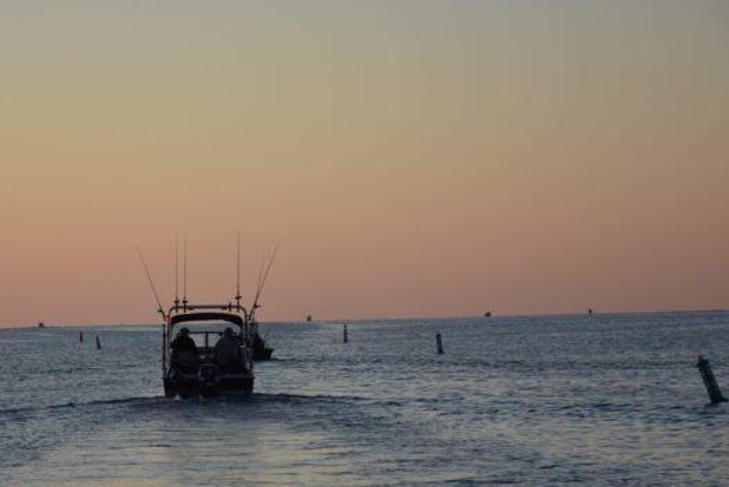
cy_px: 321
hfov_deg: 12.0
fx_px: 3460
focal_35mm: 171
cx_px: 221
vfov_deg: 8.0
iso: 200
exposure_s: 1/500
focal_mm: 75
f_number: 5.6
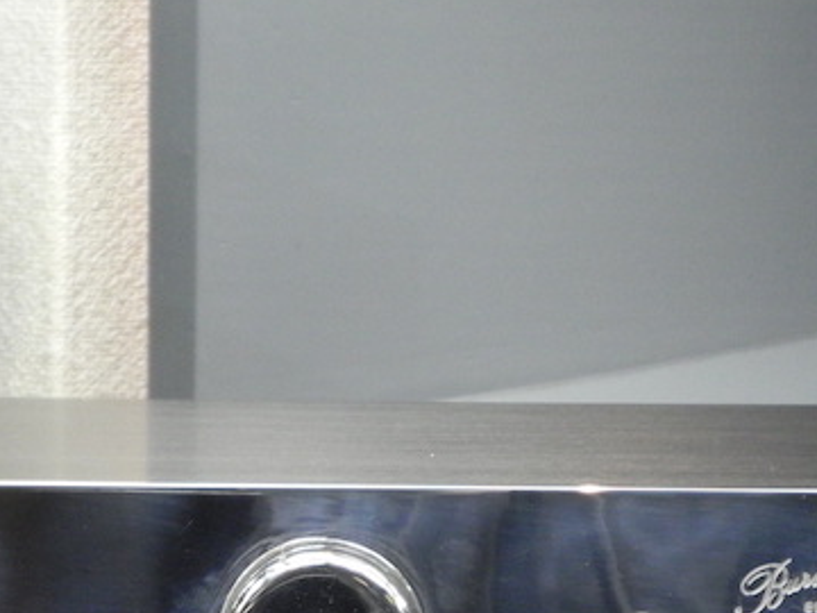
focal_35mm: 317
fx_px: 7482
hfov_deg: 6.2
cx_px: 309
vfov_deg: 4.7
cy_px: 586
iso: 400
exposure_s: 1/6.8
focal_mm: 25.4
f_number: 4.5
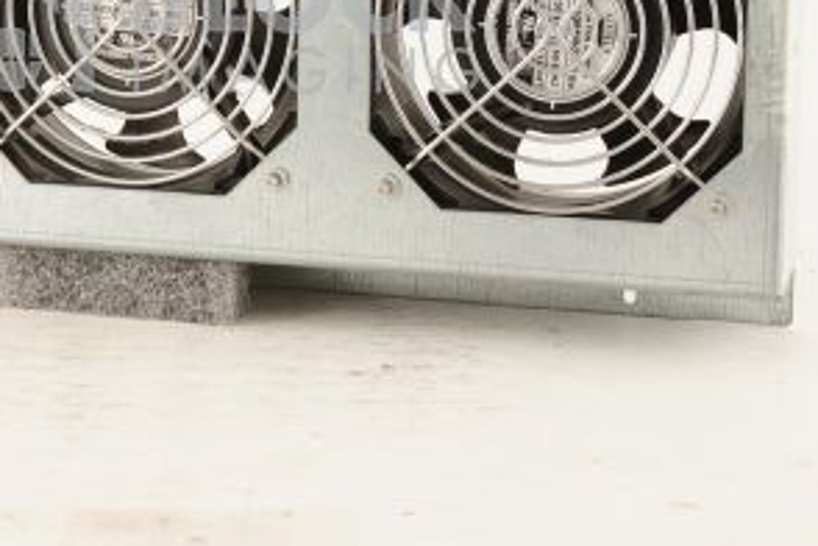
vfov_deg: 13.3
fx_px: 2317
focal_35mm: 102
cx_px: 203
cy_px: 26
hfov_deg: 19.9
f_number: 11
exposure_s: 1/125
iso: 1600
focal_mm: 50
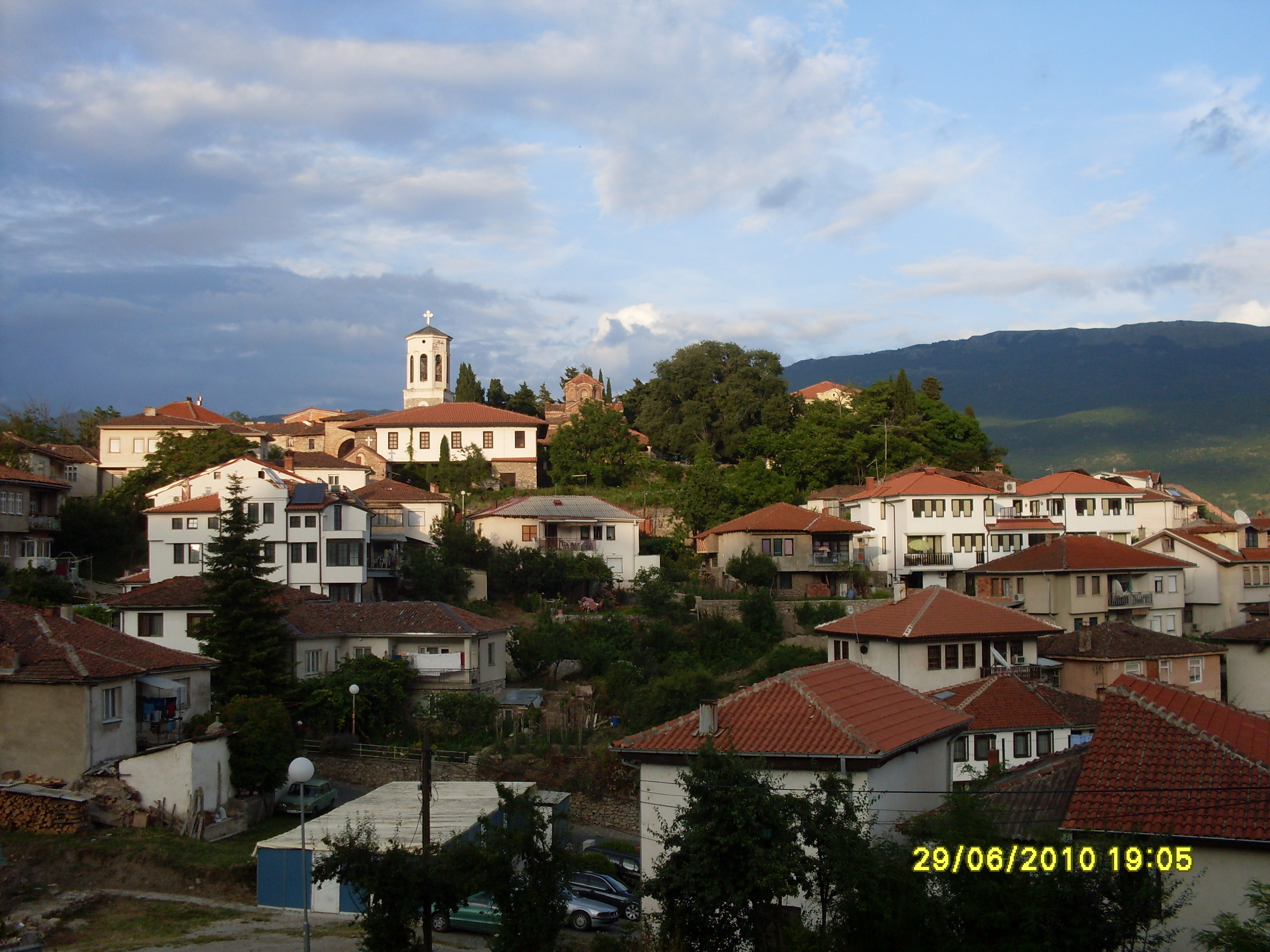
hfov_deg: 49.0
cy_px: 476
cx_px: 635
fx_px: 1394
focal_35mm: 38
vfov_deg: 37.7
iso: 80
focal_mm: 6.3
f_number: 2.8
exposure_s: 1/500
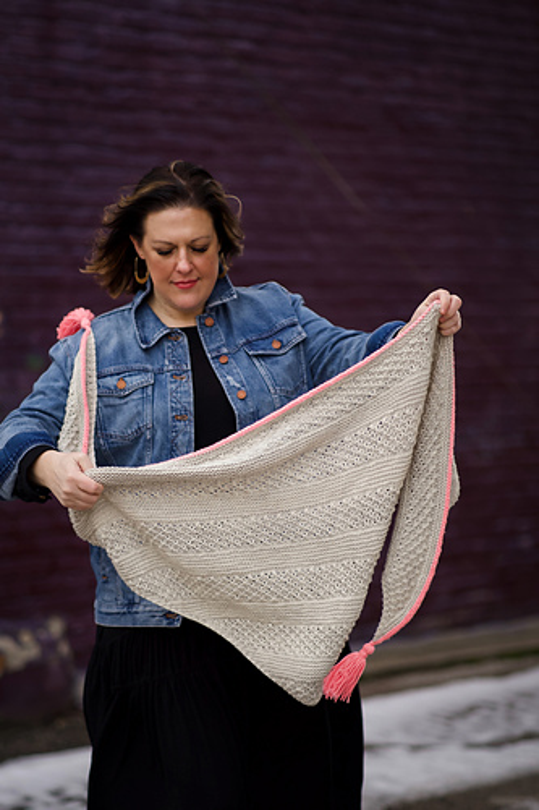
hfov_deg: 10.8
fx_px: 2854
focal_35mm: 127
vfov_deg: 16.1
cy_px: 405
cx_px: 270
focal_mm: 85
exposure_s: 1/1000
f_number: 1.8
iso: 100
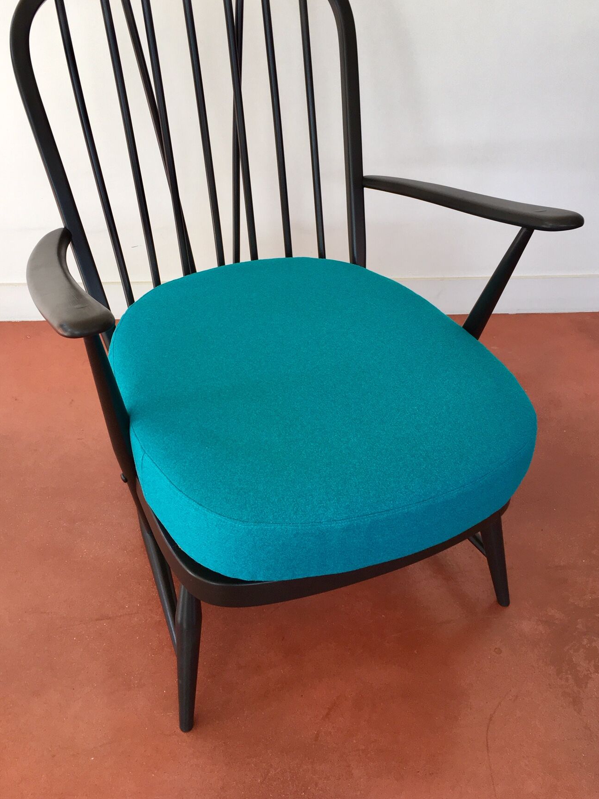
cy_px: 341
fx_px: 784
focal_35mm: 34
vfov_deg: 53.8
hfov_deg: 41.7
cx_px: 261
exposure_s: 1/100
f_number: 2.2
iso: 40
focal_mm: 4.15
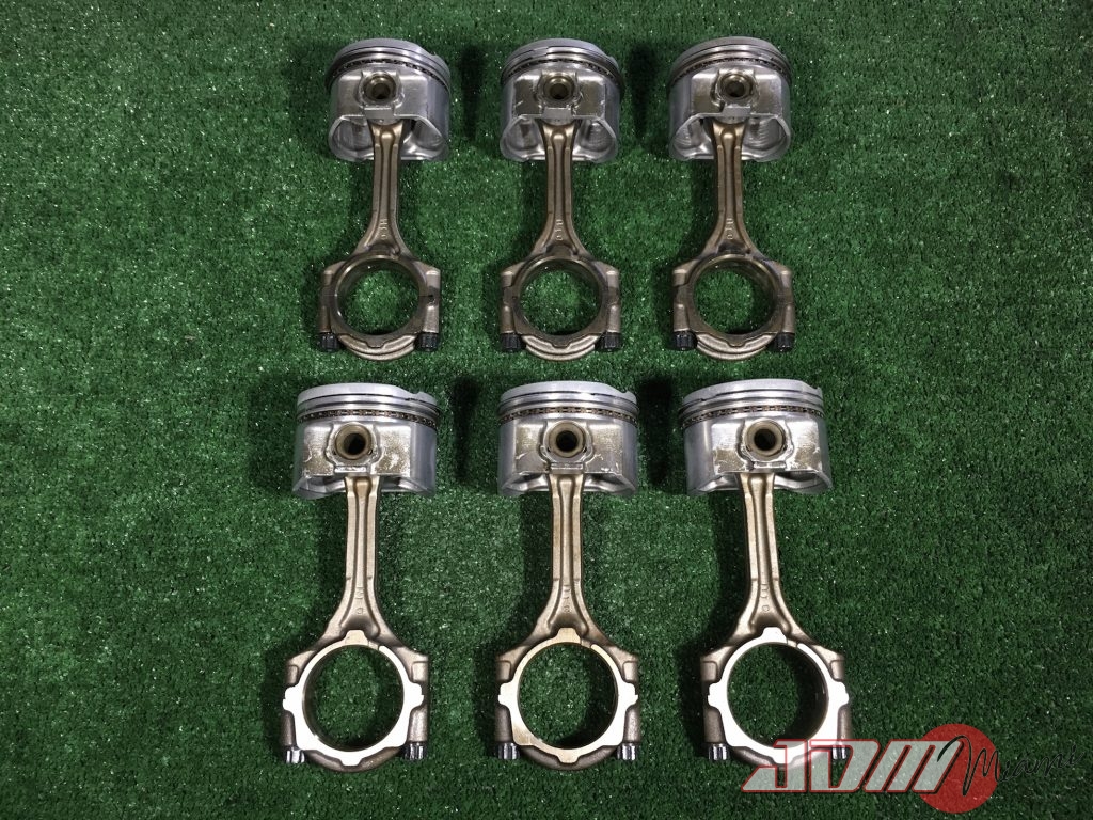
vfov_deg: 48.2
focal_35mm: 29
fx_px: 916
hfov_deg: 61.7
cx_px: 546
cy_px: 410
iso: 100
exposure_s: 1/30
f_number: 2.2
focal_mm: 4.15
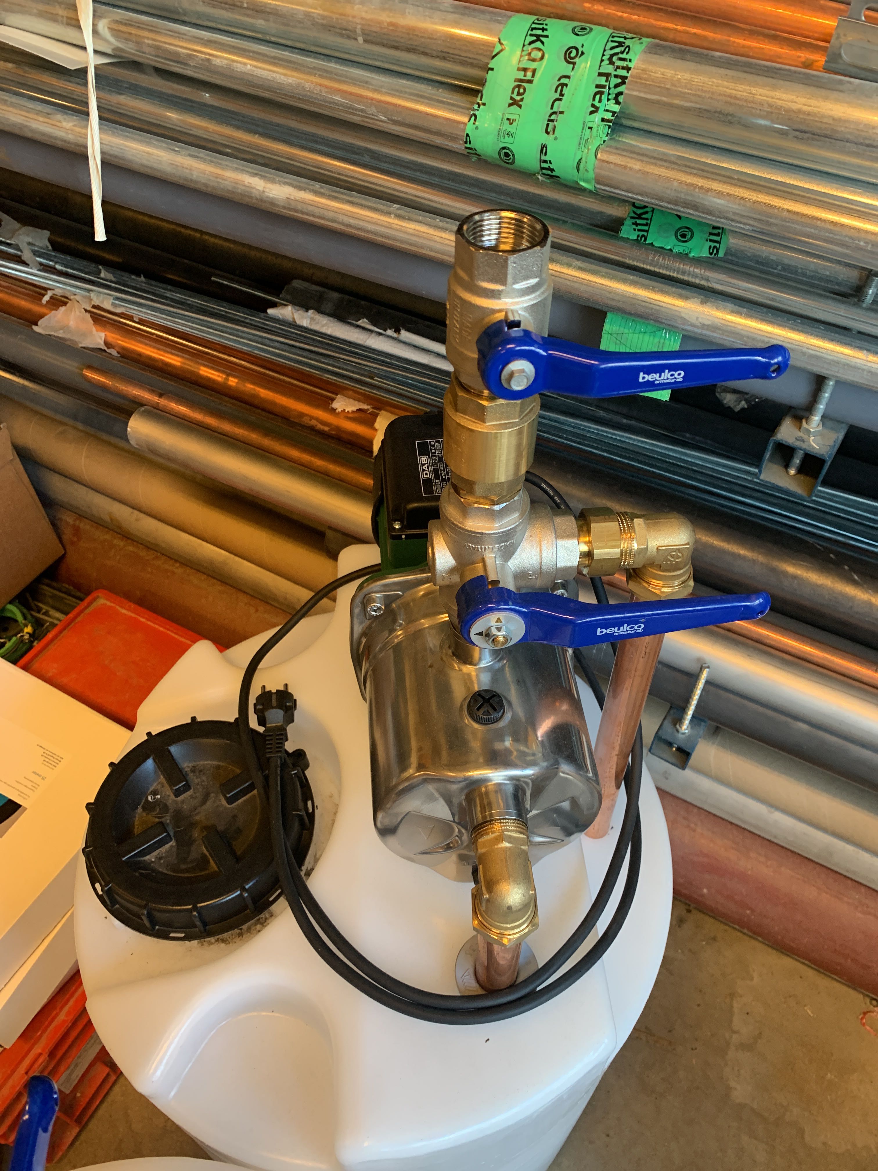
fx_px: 879
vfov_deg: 67.3
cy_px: 586
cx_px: 439
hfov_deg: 53.1
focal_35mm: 26
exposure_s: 1/50
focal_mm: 4.25
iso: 125
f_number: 1.8
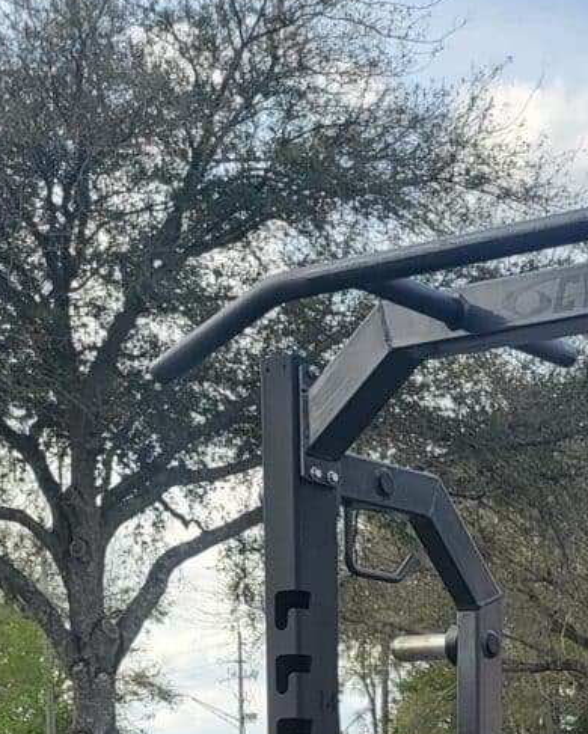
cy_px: 1112
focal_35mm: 80
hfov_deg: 18.2
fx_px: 1739
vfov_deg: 20.3
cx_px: 709
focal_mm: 4.25
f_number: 1.8
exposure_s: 1/1123
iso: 50
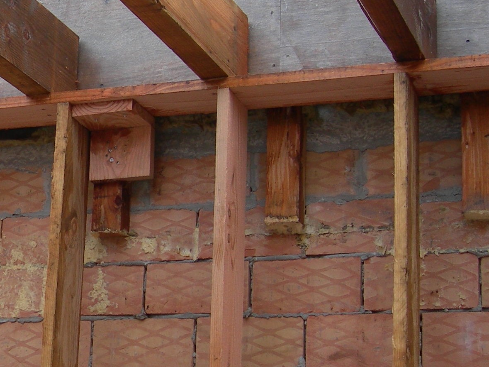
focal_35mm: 99
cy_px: 224
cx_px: -87
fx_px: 1398
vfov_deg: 14.9
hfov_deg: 18.8
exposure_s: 1/94
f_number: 2.8
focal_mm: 7.8
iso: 50
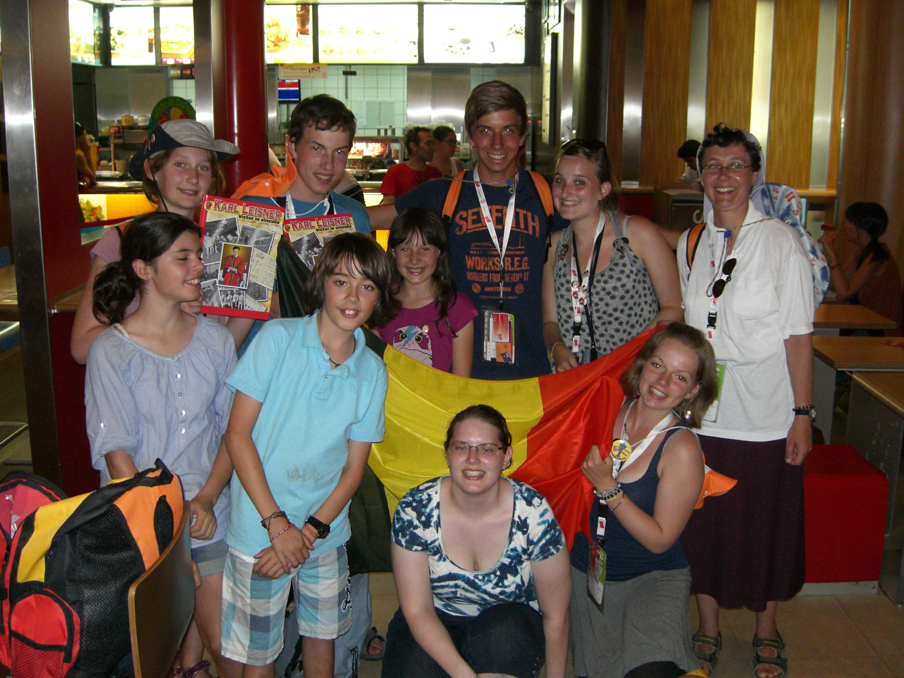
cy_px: 339
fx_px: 992
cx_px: 452
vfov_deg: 37.7
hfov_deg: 49.0
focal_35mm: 38
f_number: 2.8
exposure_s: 1/60
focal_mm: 7.9
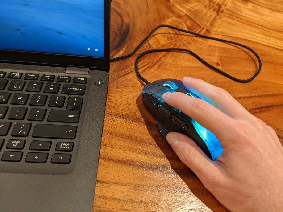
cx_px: 142
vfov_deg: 51.4
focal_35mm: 27
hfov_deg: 65.3
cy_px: 106
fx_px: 221
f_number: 1.73
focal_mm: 4.38
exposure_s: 1/40
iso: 101
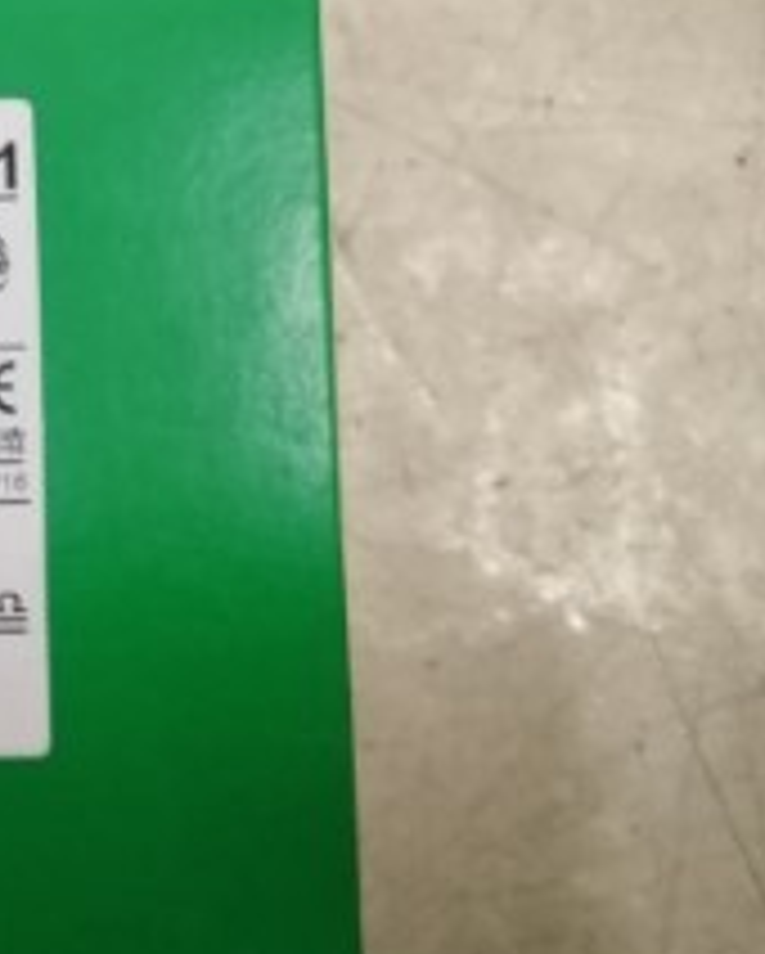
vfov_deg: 36.6
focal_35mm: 51
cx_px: -178
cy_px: 446
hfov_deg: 26.2
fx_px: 1441
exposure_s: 1/20
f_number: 1.8
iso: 364
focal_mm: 3.59
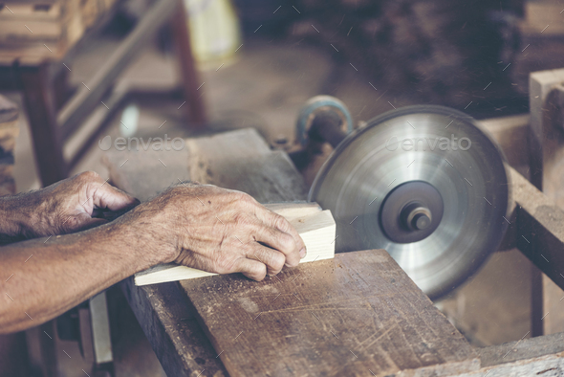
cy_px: 188
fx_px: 1646
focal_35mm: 105
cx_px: 282
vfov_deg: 13.1
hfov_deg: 19.4
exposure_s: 1/60
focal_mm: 105
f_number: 3.2
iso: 320
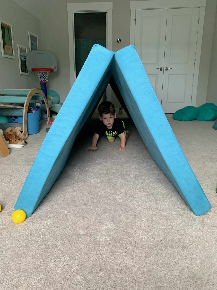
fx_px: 217
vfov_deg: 67.3
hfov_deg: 53.0
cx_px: 108
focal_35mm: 26
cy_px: 145
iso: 320
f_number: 1.8
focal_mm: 4.2
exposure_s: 1/60
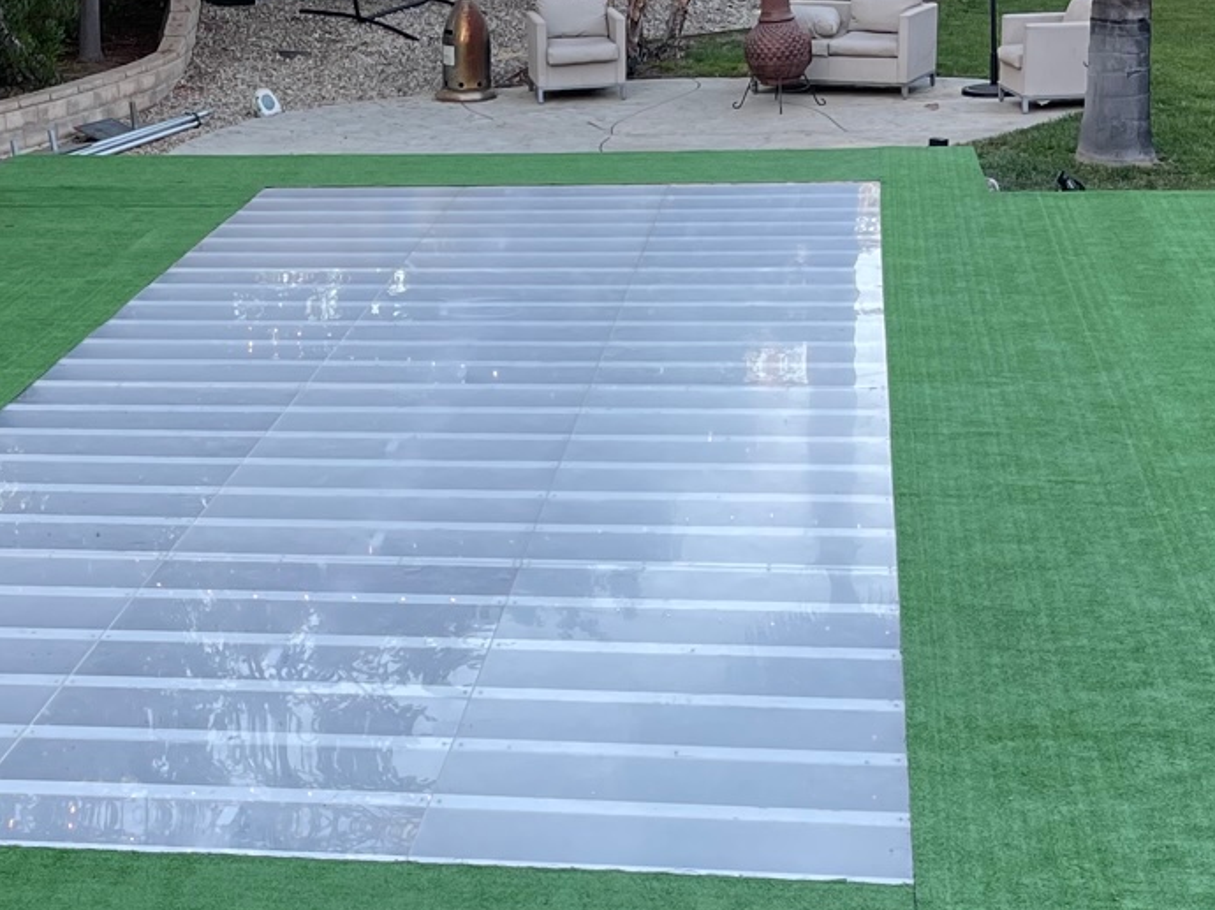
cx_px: 364
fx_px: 2667
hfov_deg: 25.5
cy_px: 463
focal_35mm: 76
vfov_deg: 19.4
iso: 50
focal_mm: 5.1
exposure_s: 1/121
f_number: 1.6
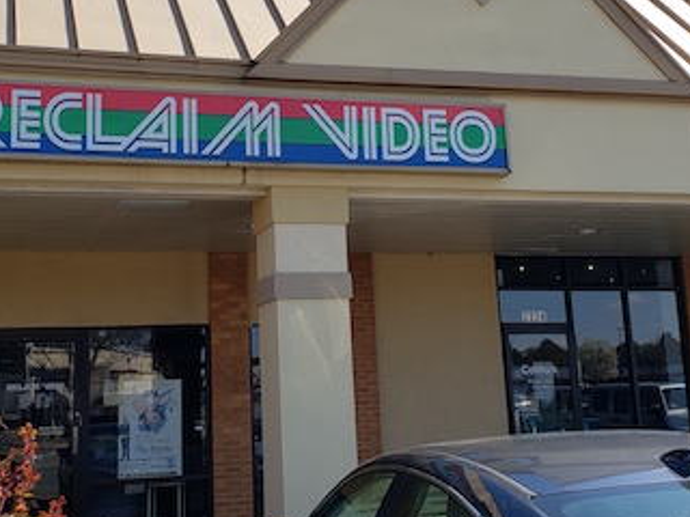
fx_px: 1037
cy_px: 183
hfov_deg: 36.7
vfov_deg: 27.9
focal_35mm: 52
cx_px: 272
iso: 50
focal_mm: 4.3
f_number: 2.4
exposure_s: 1/1127
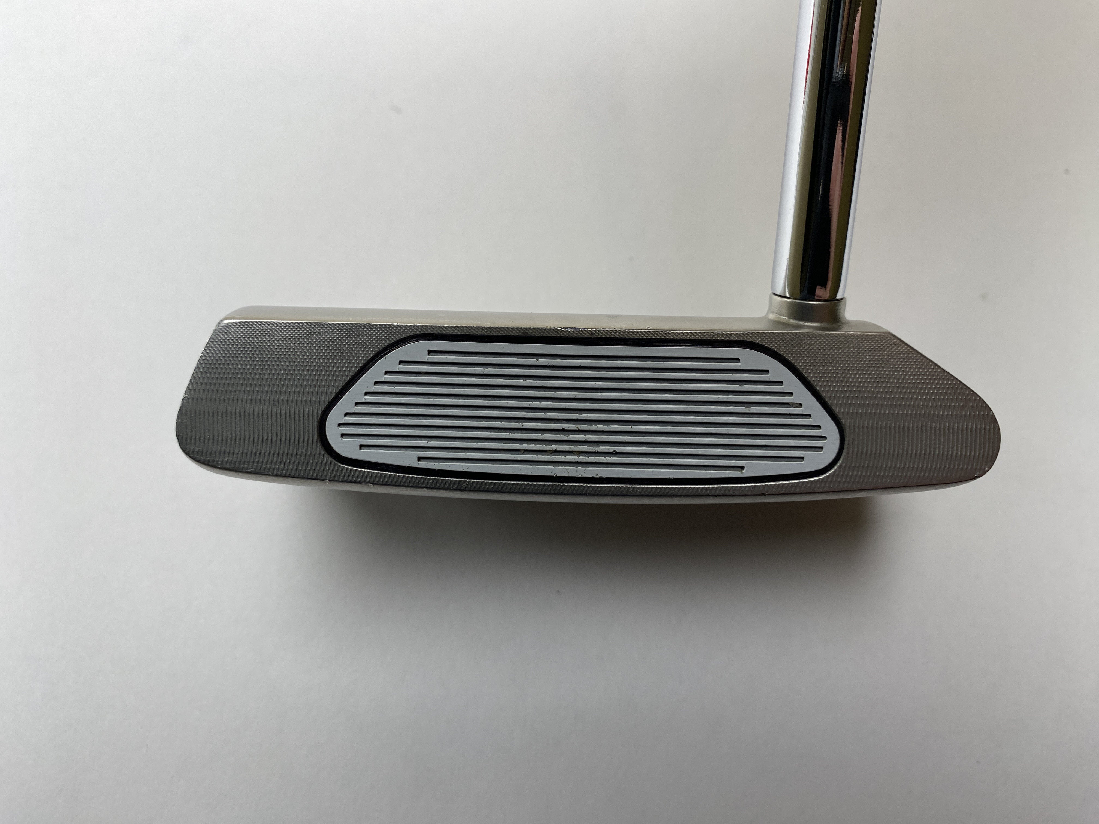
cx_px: 550
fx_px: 825
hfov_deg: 67.3
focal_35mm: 26
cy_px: 412
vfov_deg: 53.1
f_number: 1.8
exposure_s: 1/190
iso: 32
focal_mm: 4.25
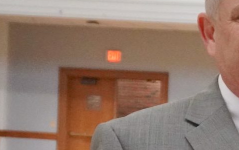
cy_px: 191
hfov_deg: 13.4
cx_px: 396
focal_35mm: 144
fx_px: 938
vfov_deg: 9.0
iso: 6400
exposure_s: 1/125
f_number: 4
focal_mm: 22
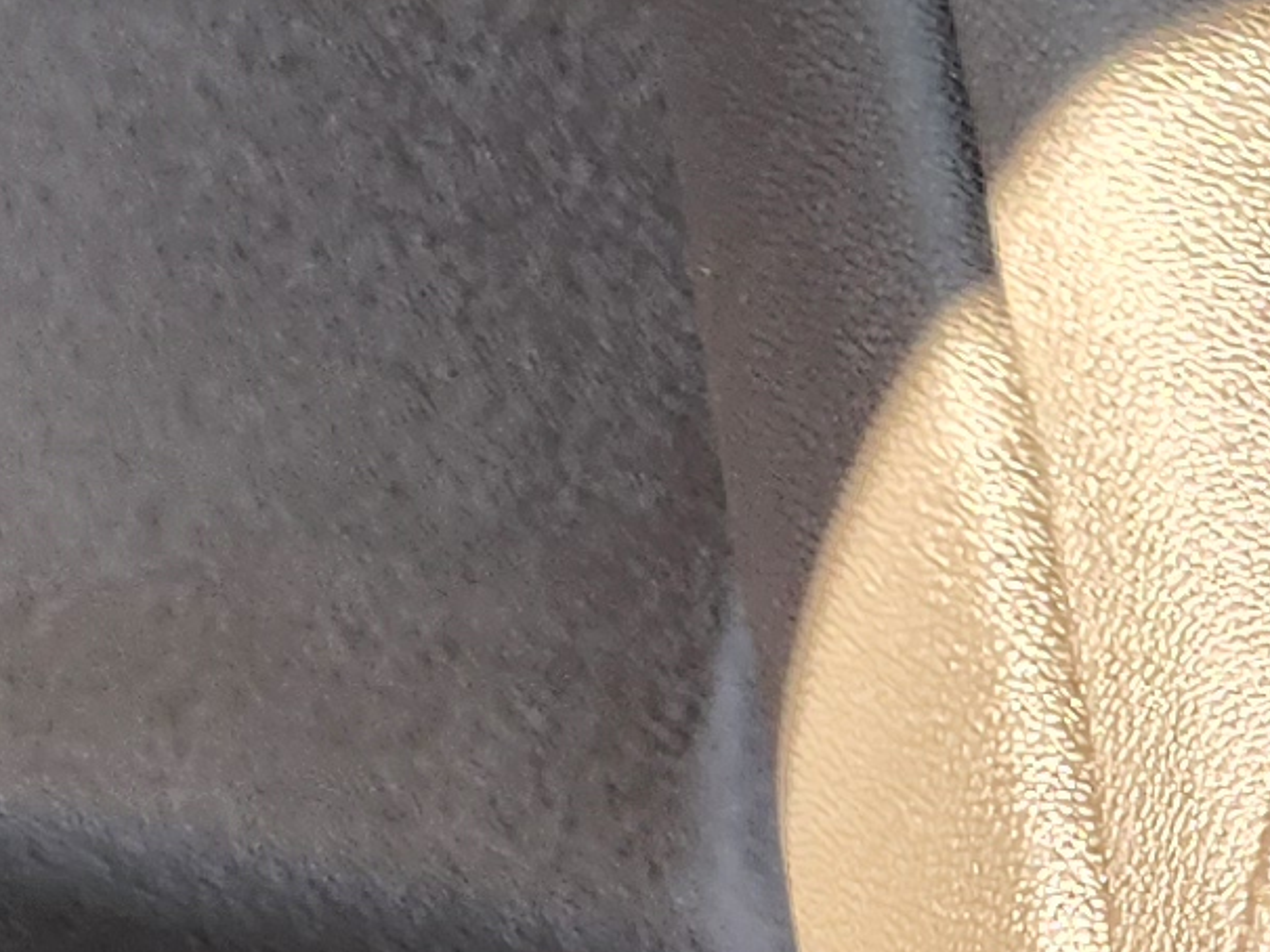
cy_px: -1206
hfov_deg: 11.1
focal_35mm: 152
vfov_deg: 9.0
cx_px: -1665
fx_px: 5578
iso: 100
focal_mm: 5.4
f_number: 1.8
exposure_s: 1/180
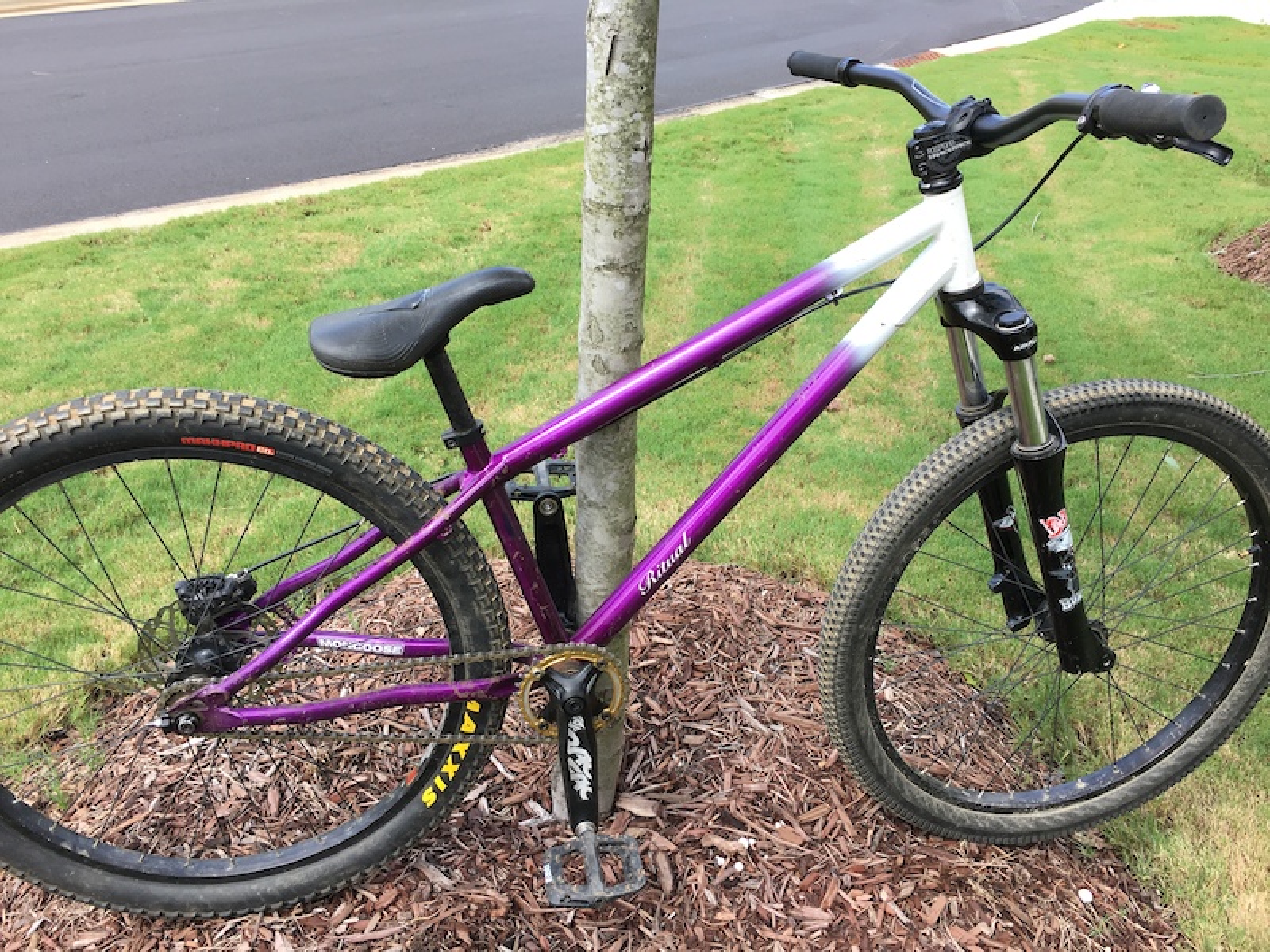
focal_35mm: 29
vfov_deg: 48.2
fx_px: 1064
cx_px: 635
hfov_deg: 61.7
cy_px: 476
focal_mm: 4.15
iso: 25
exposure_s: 1/351
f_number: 2.2
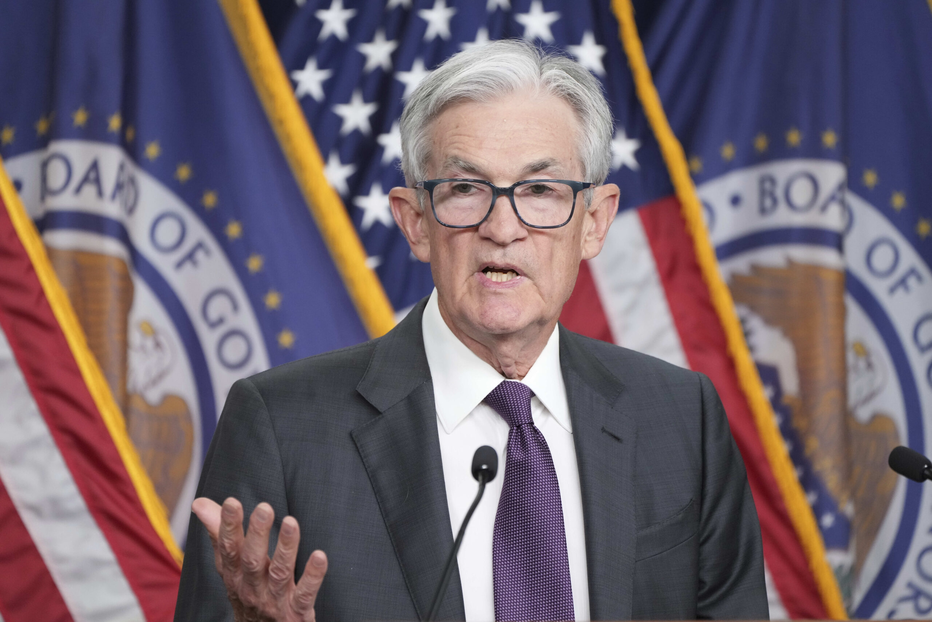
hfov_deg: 5.7
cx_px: 466
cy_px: 311
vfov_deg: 3.8
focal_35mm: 361
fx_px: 9346
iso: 3200
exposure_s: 1/200
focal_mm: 361
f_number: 5.6
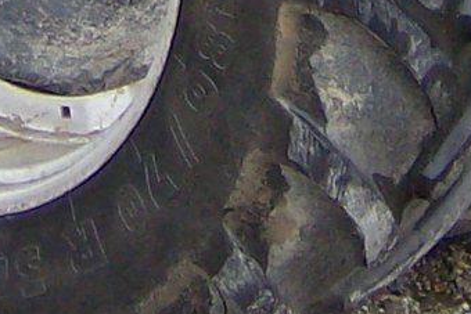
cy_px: -685
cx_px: 107
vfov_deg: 5.7
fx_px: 2945
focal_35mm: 225
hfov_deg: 9.1
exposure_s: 1/113
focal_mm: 6
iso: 100
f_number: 2.8
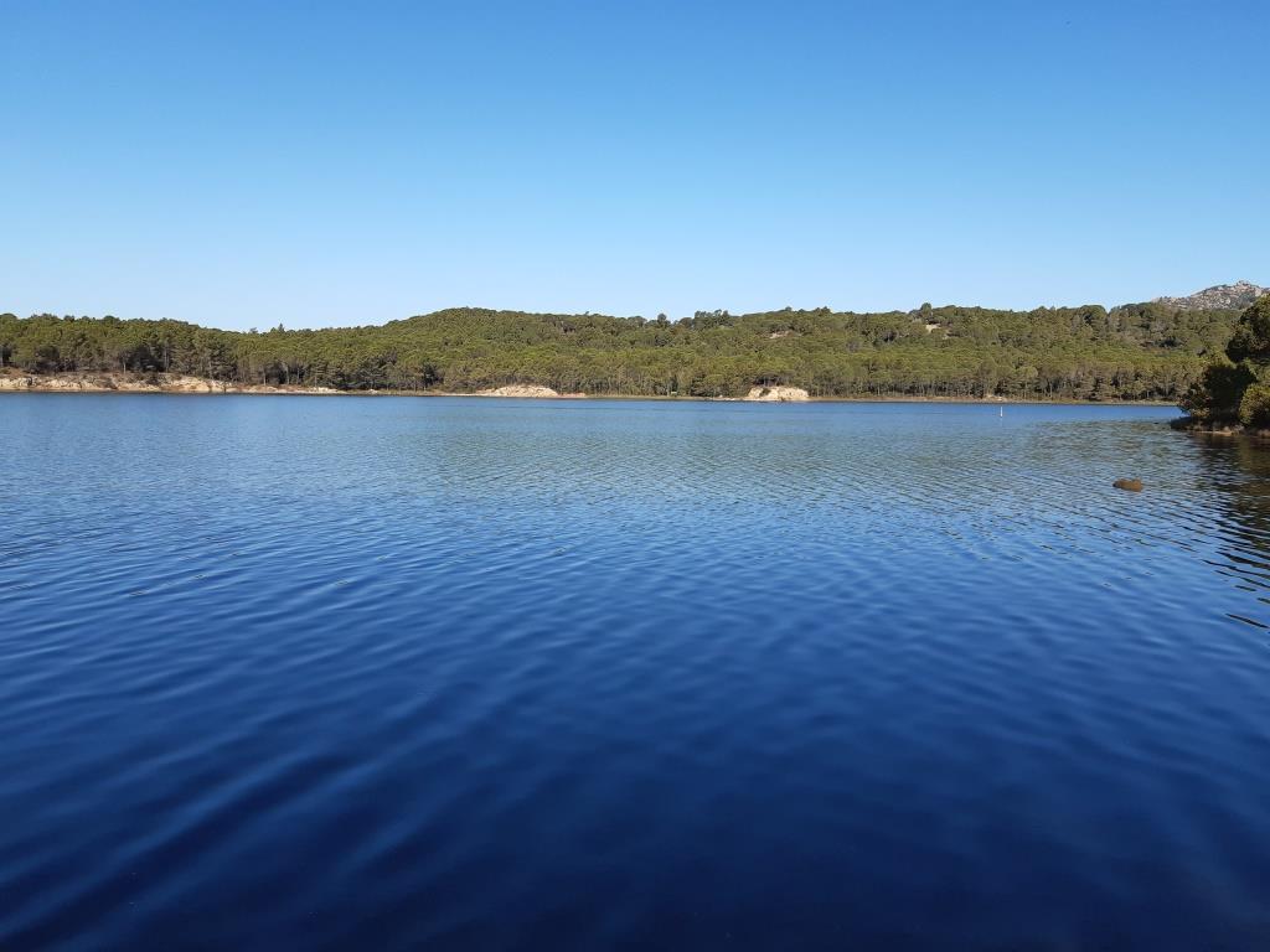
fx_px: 954
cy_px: 476
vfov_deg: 53.1
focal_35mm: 26
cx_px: 635
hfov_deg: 67.3
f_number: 1.7
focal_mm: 3.92
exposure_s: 1/1626
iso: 40
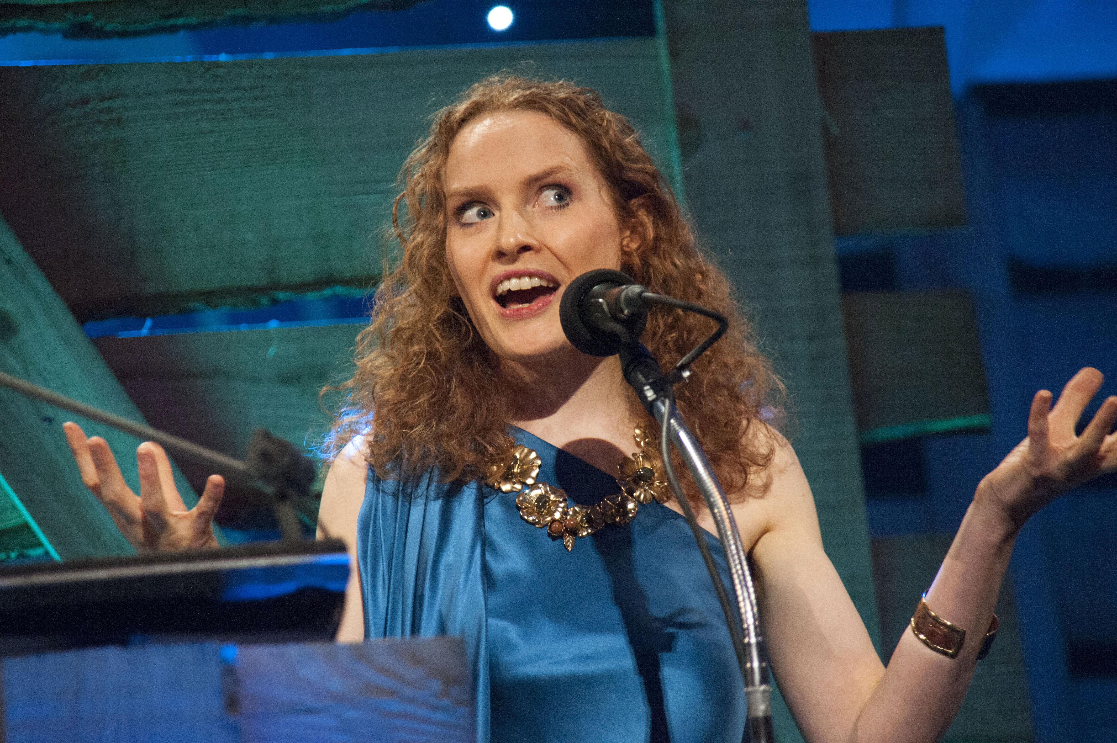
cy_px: 372
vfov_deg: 4.6
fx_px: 9302
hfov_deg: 6.9
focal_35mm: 300
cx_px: 558
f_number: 6.3
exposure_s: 1/125
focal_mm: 300
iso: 1600
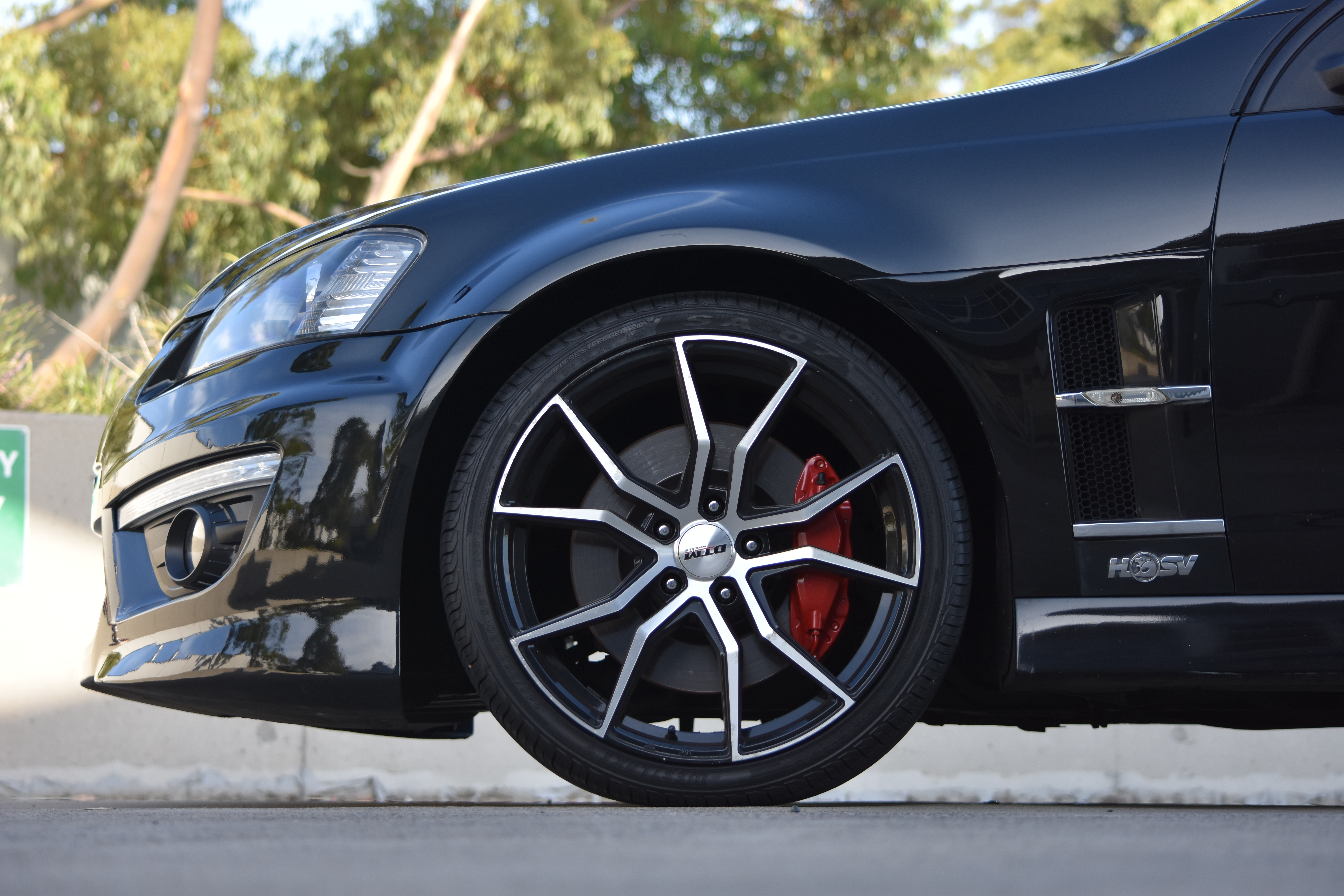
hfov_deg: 20.0
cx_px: 672
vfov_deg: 13.4
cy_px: 448
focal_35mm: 102
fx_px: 3808
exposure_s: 1/1000
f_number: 4.5
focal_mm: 68
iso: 500
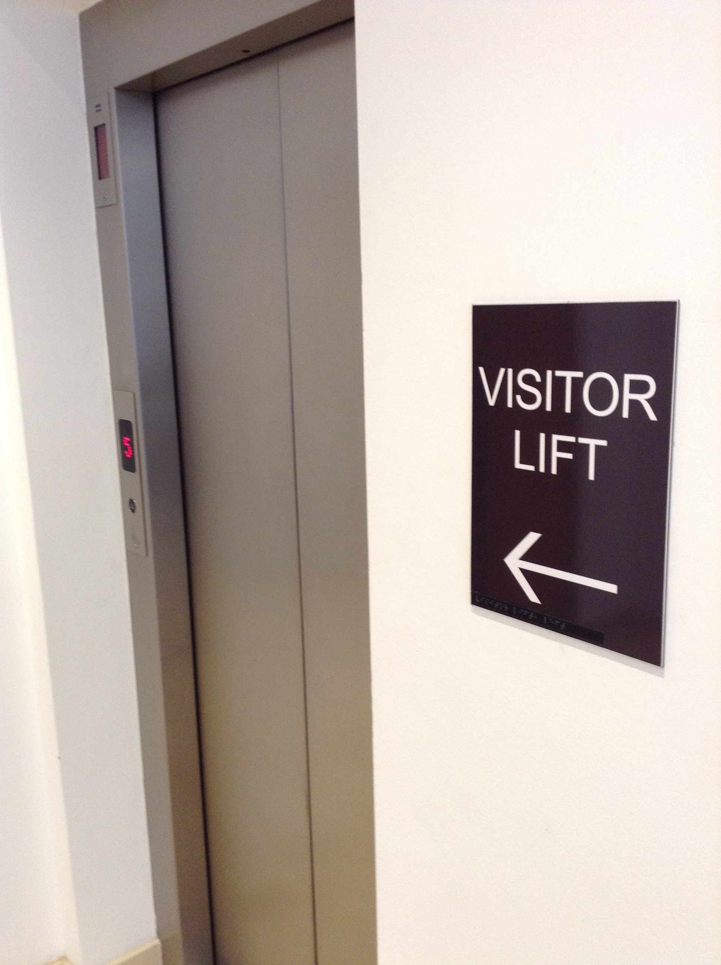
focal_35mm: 33
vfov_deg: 55.4
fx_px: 919
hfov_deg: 42.8
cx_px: 360
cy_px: 482
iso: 80
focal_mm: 3.3
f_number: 2.4
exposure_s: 1/24
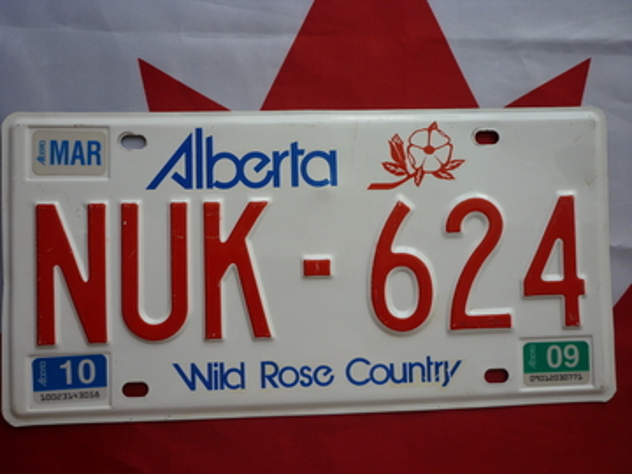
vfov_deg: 42.9
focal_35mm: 33
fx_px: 602
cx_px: 316
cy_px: 237
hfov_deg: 55.4
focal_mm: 5.5
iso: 80
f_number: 2.8
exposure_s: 1/200
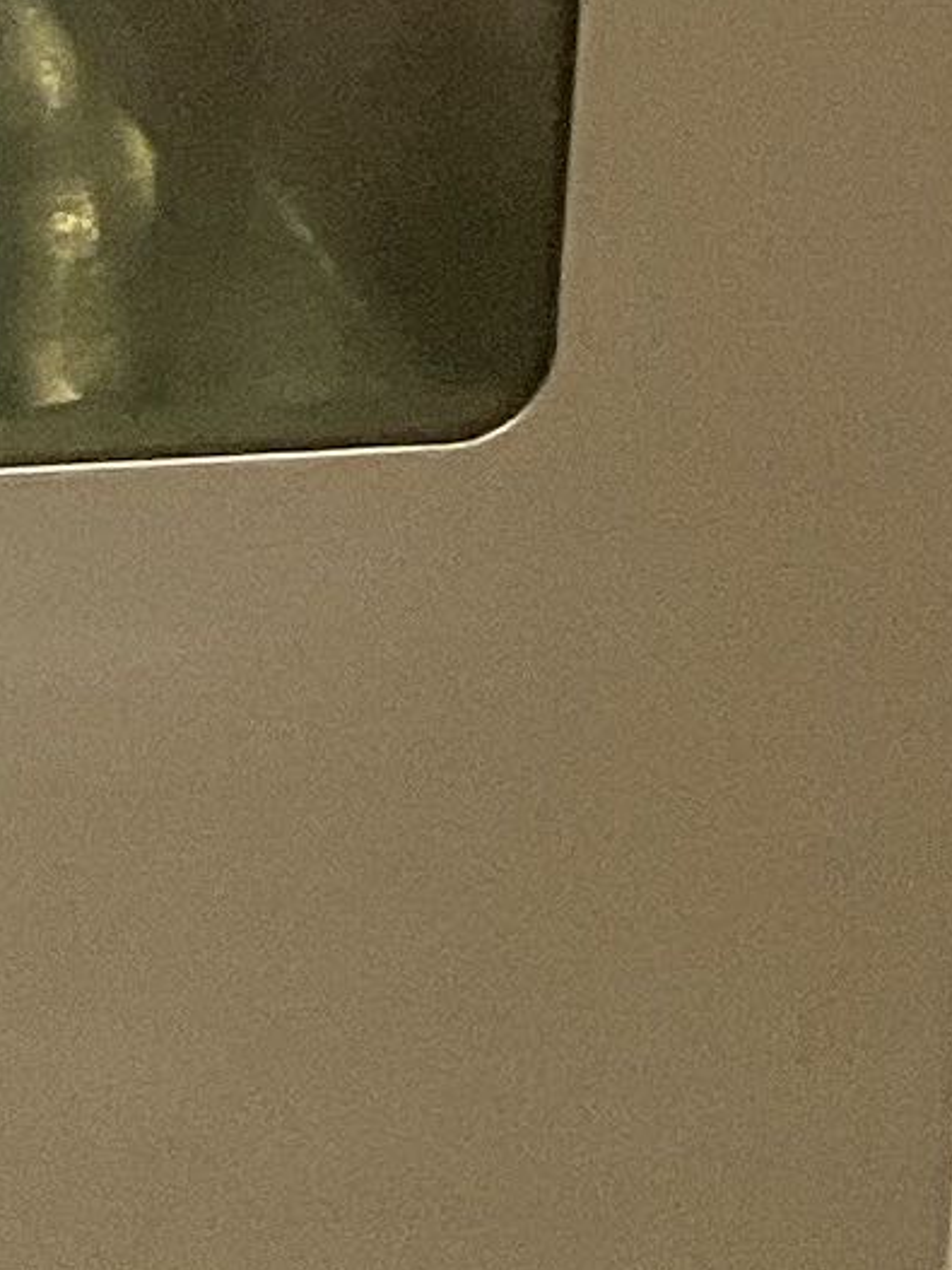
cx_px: -1564
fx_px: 8144
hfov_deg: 6.3
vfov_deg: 8.8
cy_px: -205
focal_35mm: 222
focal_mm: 3
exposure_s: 1/50
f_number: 1.8
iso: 160
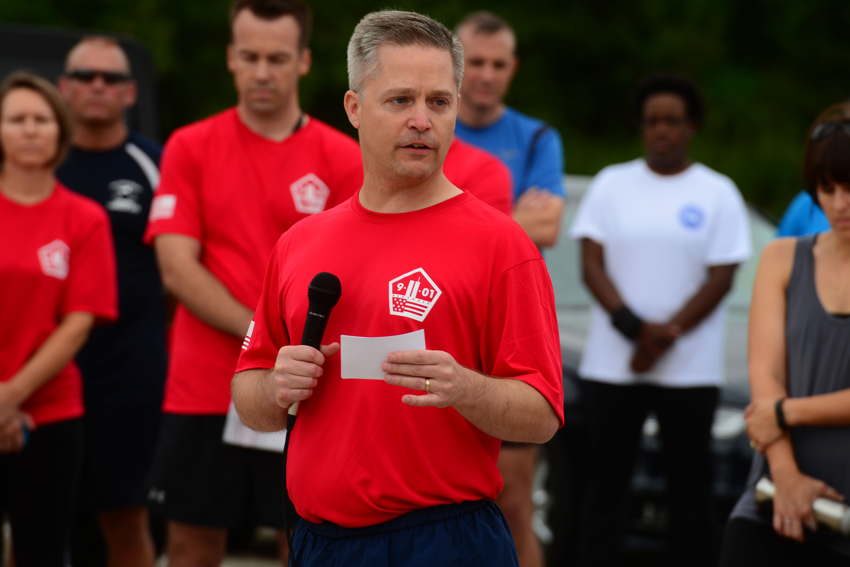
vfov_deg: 6.9
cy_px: 284
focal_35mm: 200
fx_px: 4724
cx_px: 425
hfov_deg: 10.3
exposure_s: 1/160
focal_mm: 200
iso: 100
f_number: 5
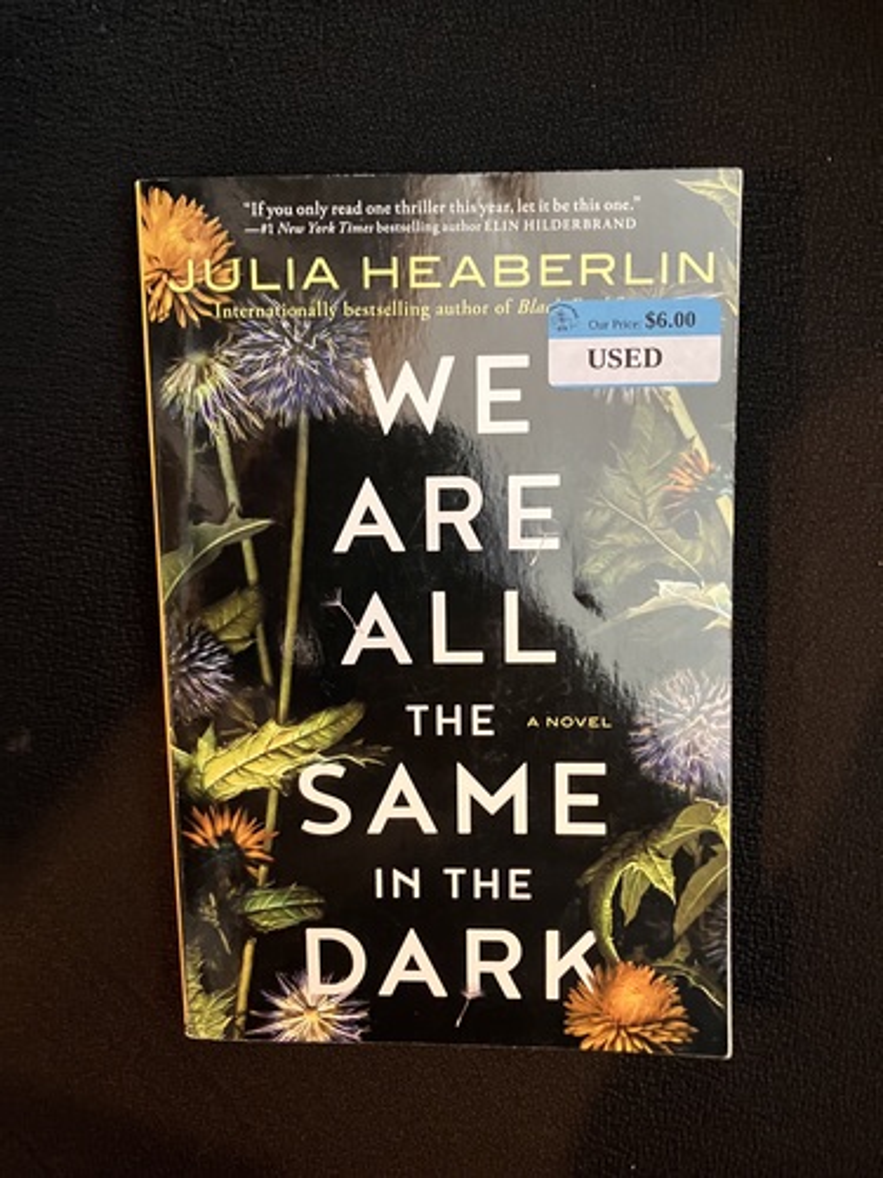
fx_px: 952
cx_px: 442
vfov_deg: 63.4
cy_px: 589
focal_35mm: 28
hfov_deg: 49.7
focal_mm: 3.99
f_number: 1.8
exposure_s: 1/30
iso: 640
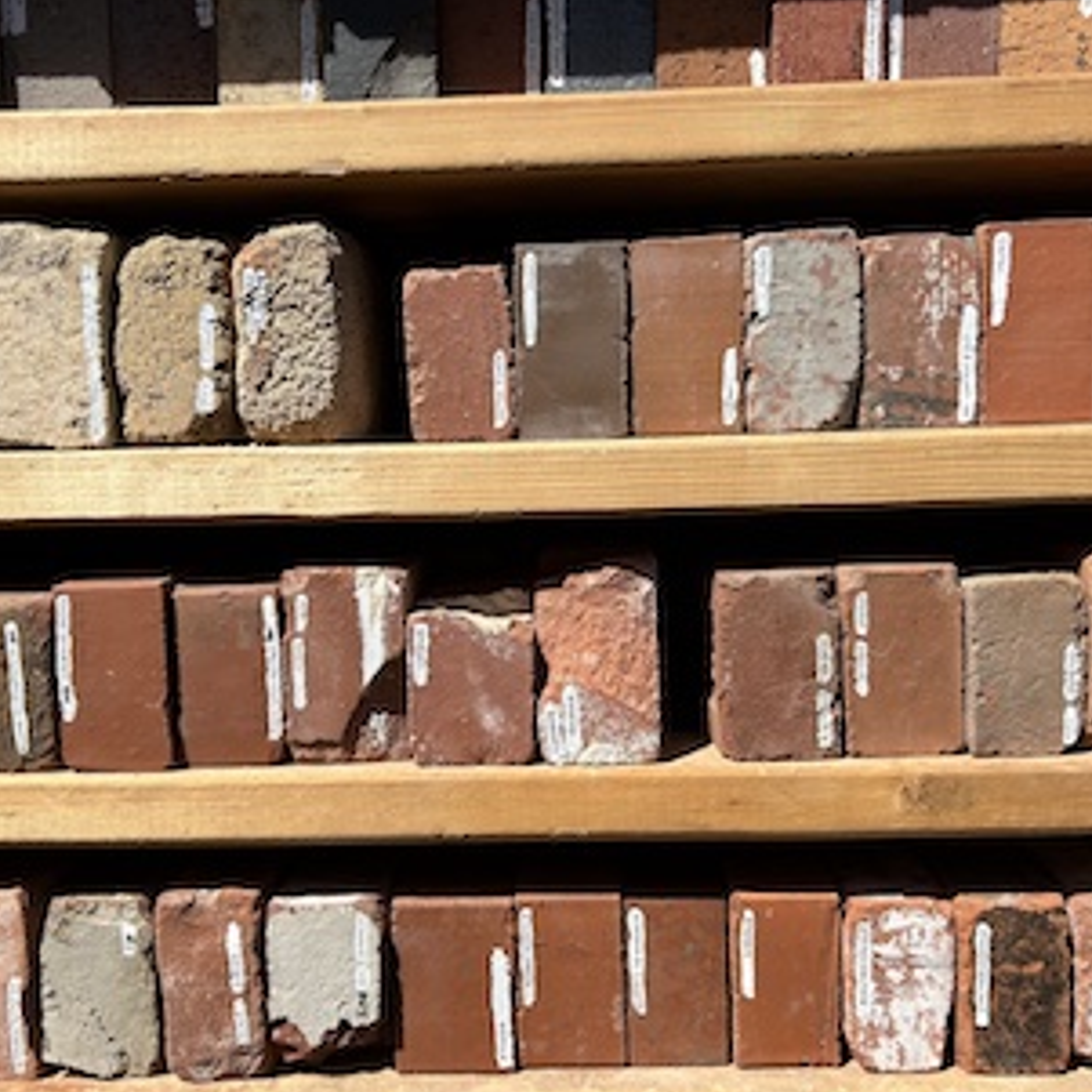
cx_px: 541
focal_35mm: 33
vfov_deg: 49.7
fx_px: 1178
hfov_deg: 49.7
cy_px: 544
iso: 50
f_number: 1.5
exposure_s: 1/3968
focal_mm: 5.7
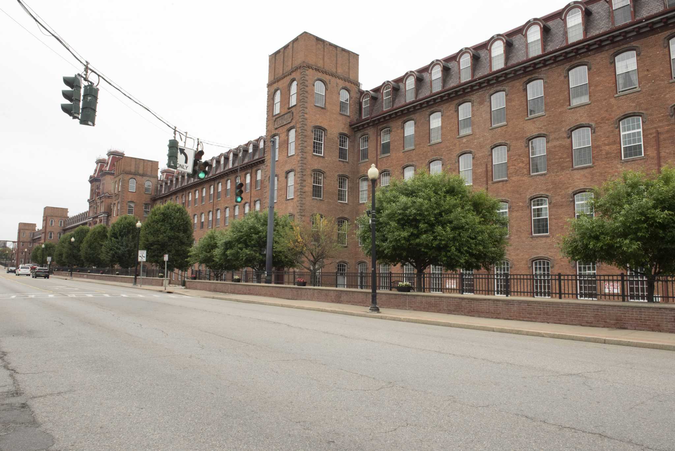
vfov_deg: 53.2
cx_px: 338
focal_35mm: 24
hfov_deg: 73.7
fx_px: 450
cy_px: 226
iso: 2000
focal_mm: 24
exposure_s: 1/200
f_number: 22
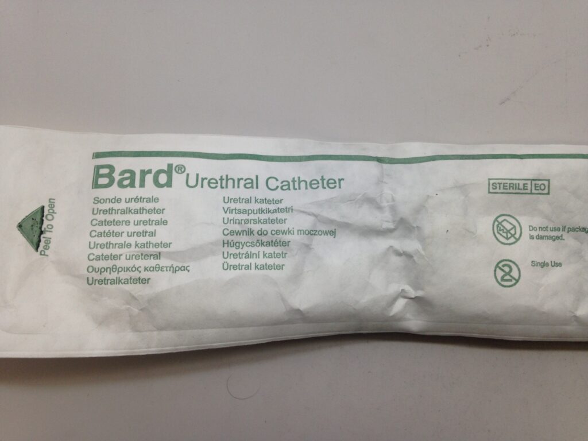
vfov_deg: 42.9
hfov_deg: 55.4
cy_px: 220
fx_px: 561
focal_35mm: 33
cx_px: 294
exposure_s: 1/60
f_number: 2.4
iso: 50
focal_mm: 4.12
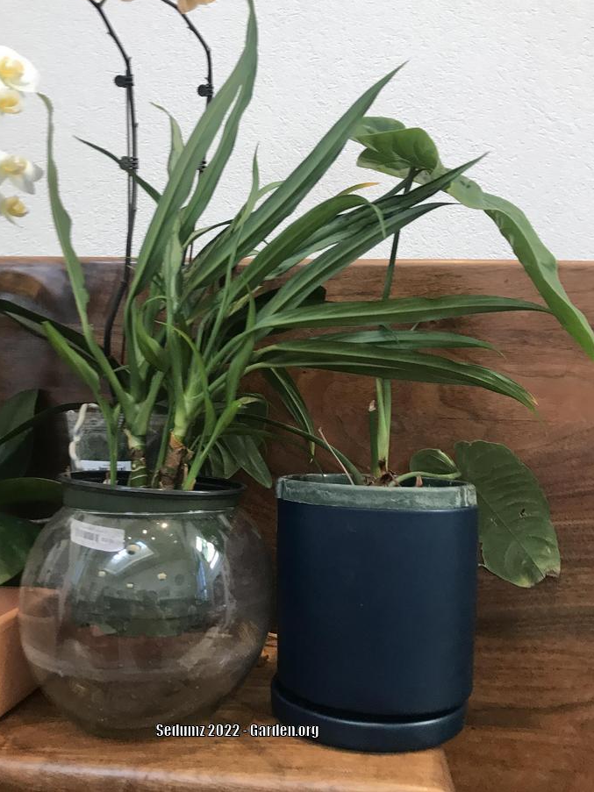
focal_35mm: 31
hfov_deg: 45.4
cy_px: 354
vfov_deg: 58.2
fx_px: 709
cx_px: 278
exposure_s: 1/30
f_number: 1.8
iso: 32
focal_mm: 3.99
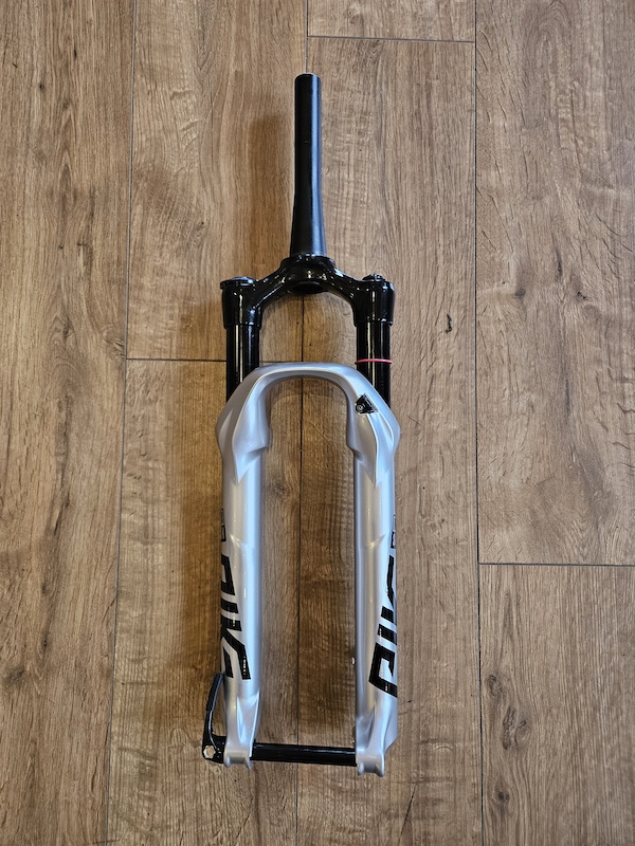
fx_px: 563
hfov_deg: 58.9
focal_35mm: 23
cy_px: 423
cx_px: 318
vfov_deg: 73.9
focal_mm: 5.4
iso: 320
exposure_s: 1/100
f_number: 1.8
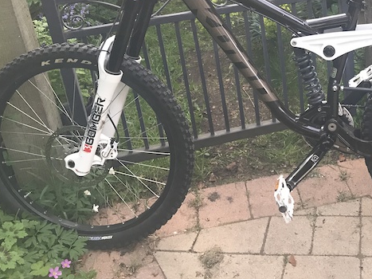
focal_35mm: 48
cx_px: 296
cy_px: 57
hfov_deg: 38.3
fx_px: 516
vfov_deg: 29.6
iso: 25
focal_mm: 3.99
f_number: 1.8
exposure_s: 1/40
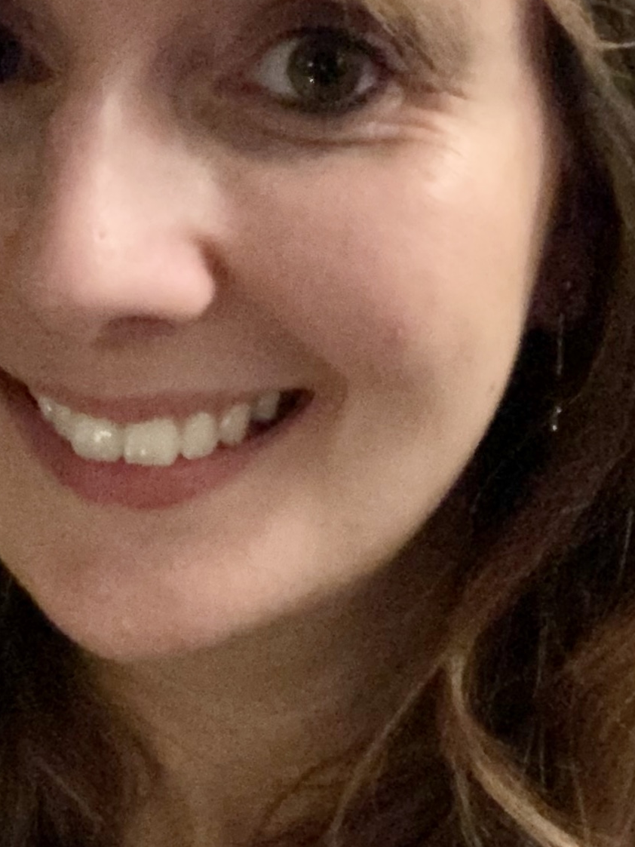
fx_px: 2153
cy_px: 551
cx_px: 179
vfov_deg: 22.2
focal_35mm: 88
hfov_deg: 16.7
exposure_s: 1/17
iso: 1600
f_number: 2.2
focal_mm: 2.87
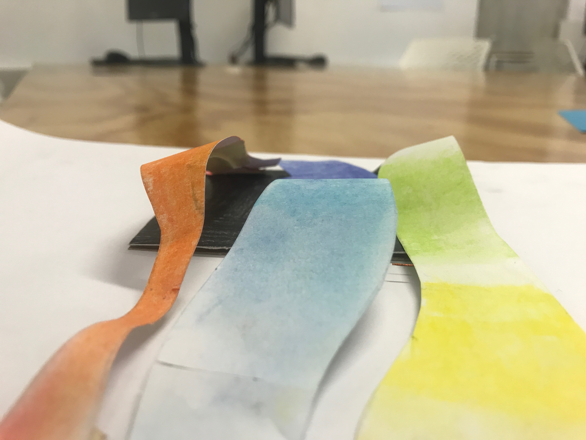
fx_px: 474
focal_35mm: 28
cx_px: 293
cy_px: 220
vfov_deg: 49.7
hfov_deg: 63.4
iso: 25
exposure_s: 1/33
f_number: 1.8
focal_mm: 3.99
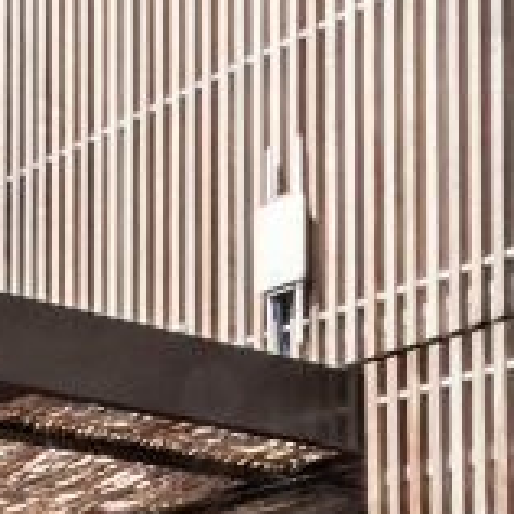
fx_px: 1966
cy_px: 1067
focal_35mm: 117
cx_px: 185
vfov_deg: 12.8
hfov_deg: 14.9
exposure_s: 1/200
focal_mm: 17
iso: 400
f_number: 22
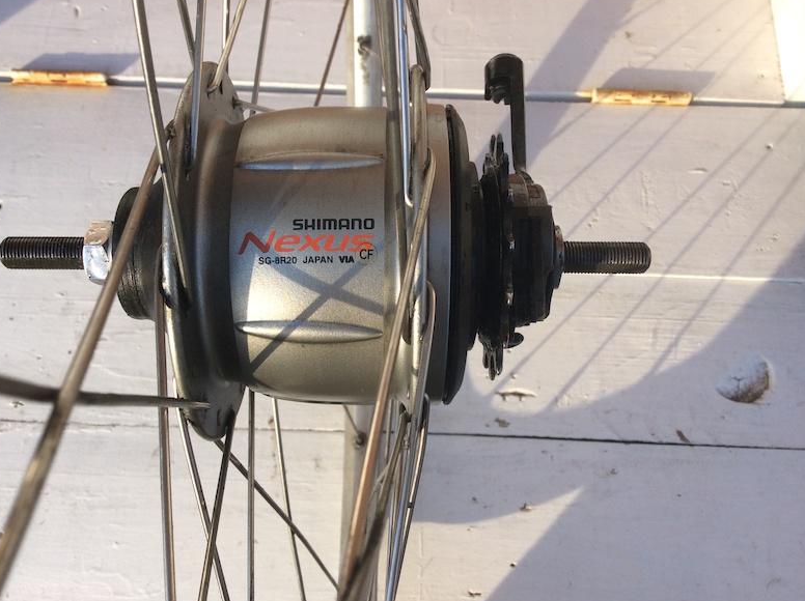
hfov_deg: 55.4
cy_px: 296
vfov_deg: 42.9
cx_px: 399
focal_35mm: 33
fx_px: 766
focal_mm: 3.3
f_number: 2.4
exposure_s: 1/296
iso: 32
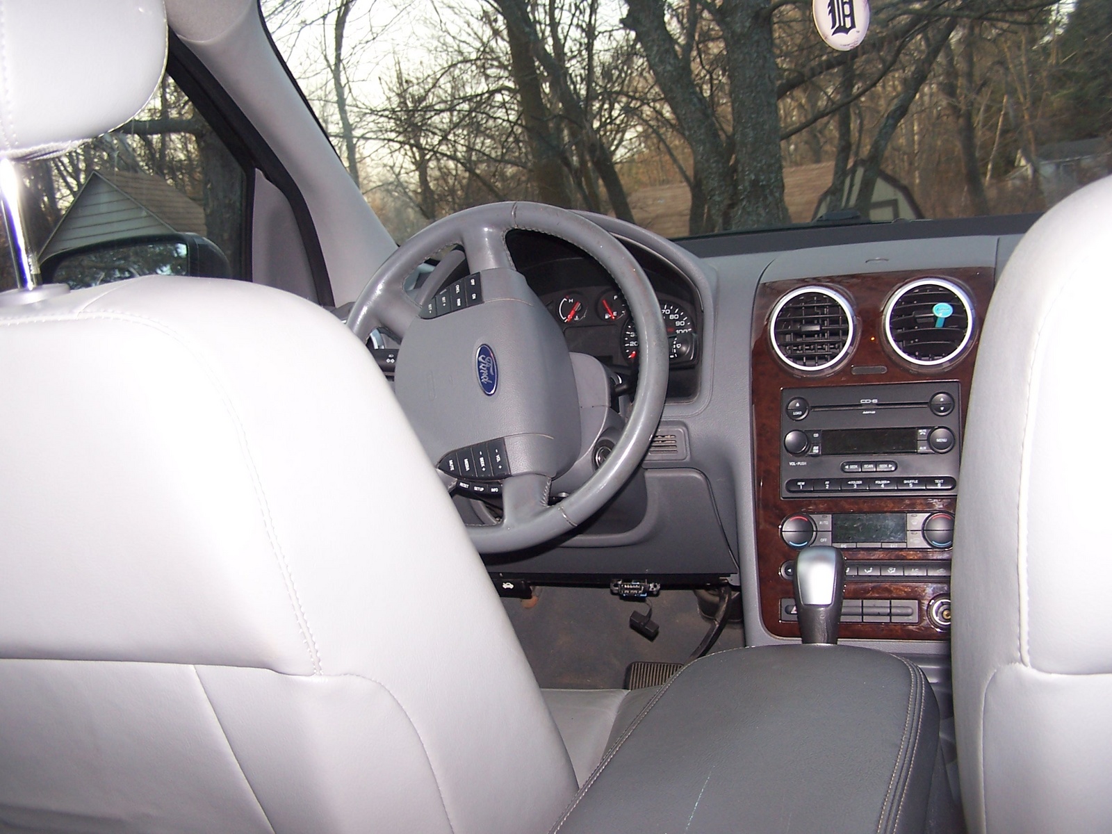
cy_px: 417
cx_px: 556
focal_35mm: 38
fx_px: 1221
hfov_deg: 49.0
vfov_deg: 37.7
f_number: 2.8
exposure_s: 1/60
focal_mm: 6.3
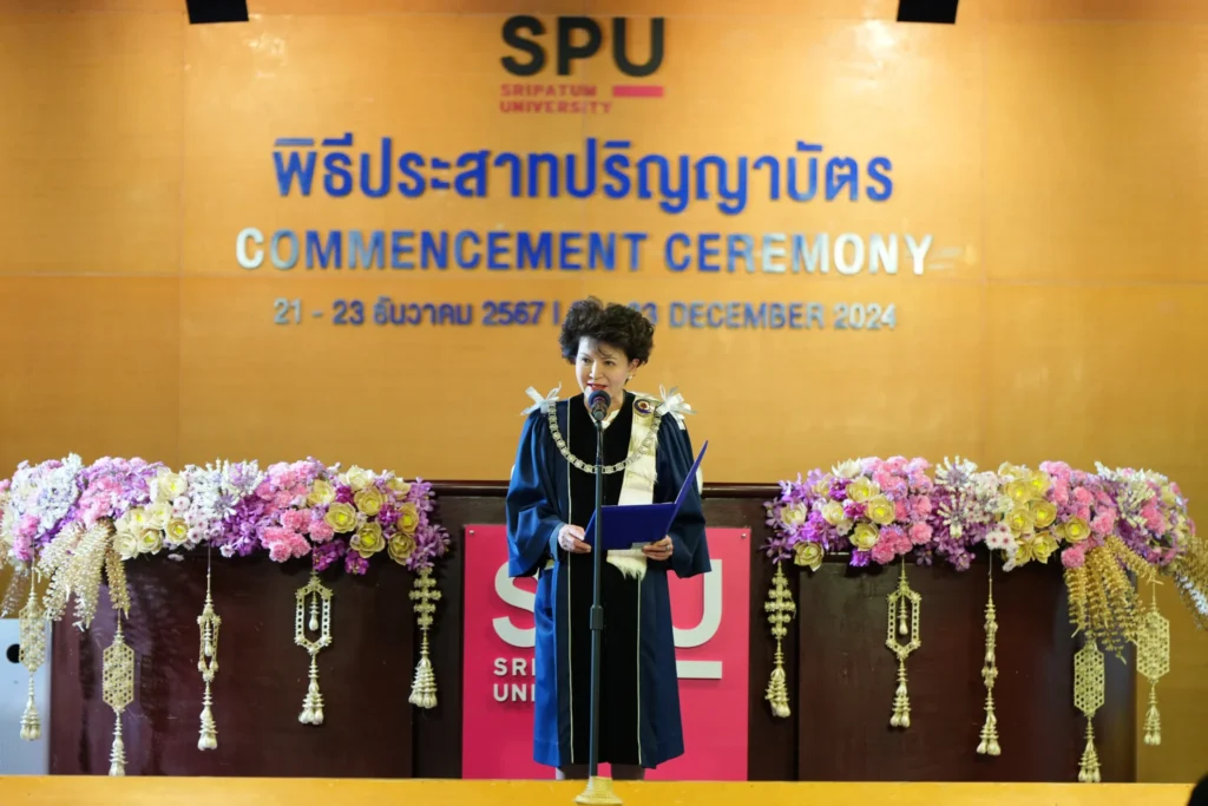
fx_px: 5806
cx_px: 604
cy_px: 403
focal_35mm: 173
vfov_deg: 7.9
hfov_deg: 11.9
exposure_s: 1/200
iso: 1600
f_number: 2.8
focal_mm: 173
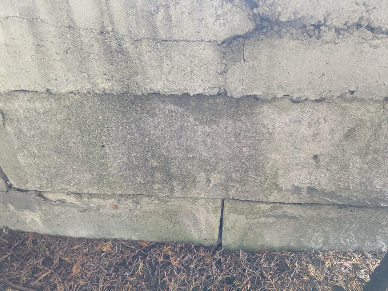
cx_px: 194
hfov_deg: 71.6
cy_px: 146
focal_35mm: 24
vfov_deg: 56.8
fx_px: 269
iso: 416
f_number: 1.85
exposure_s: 1/50.8
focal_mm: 6.81
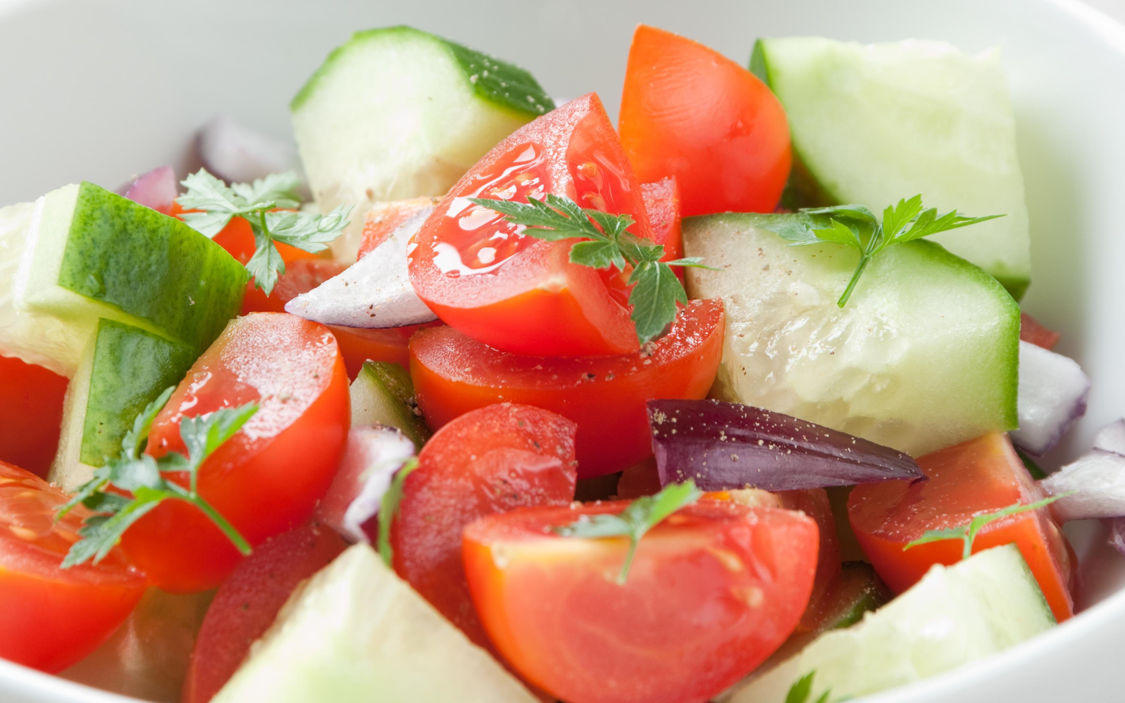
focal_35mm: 170
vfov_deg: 7.7
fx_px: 5202
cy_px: 340
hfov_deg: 12.3
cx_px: 507
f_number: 11
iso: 100
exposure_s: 1/2.5
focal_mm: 85
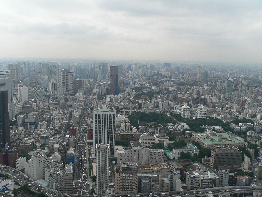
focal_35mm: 36
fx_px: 272
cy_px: 98
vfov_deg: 39.7
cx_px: 131
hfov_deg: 51.4
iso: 80
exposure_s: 1/500
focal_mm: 6
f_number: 4
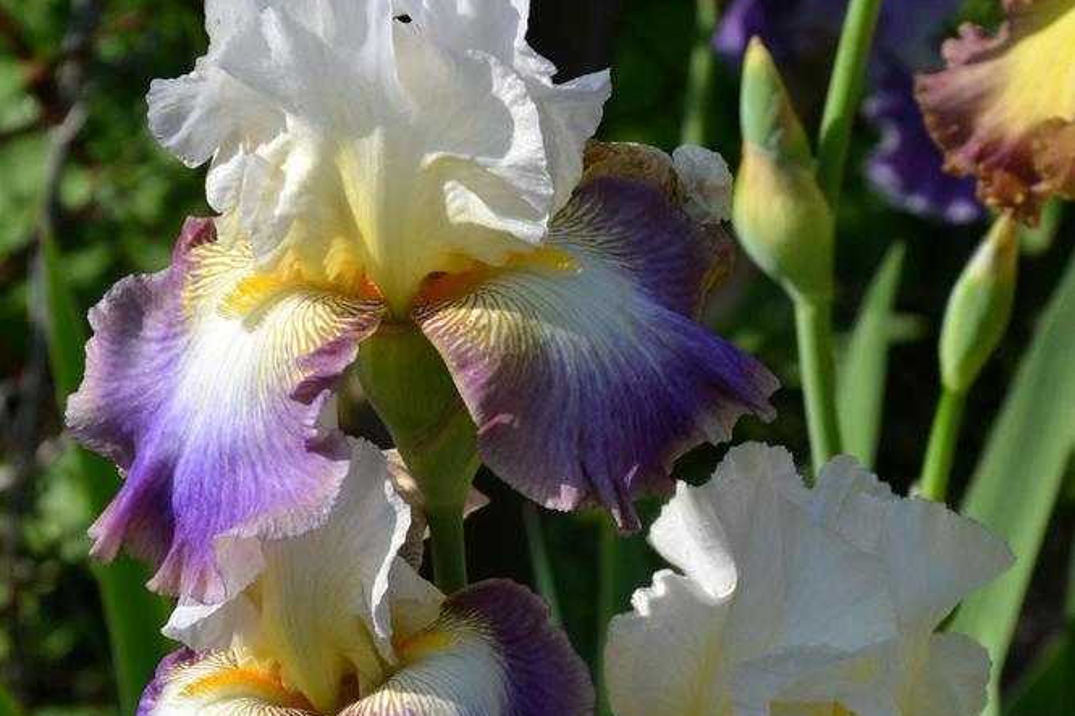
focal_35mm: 158
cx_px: 538
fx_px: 4717
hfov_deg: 13.0
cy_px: 664
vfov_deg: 8.6
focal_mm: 70
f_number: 5.3
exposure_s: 1/2000
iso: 800
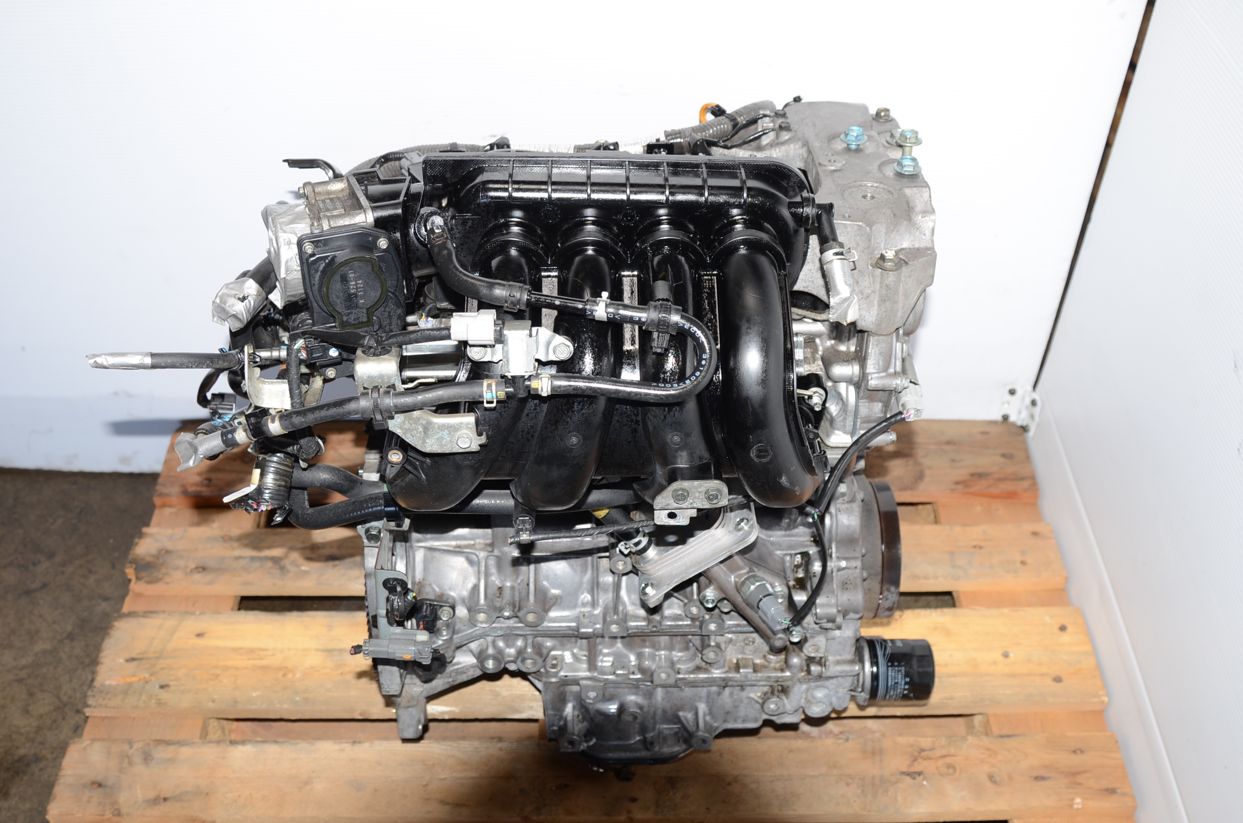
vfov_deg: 36.7
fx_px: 1240
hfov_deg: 53.2
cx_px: 622
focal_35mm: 36
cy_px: 412
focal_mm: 24
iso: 100
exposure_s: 1/60
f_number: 5
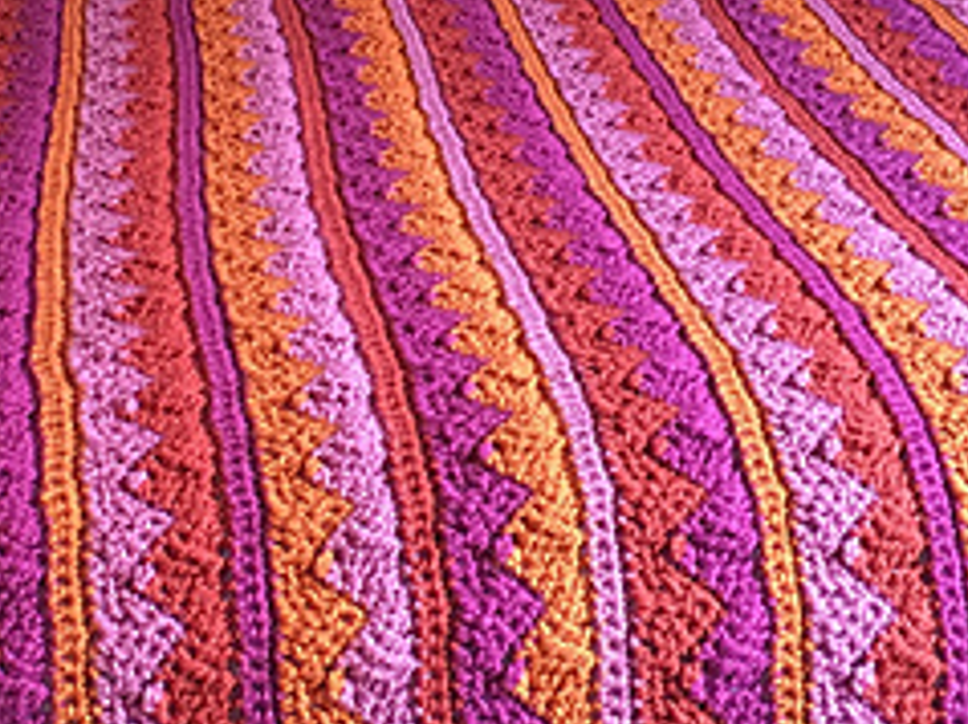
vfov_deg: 18.8
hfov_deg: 24.8
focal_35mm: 78
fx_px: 2179
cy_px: 244
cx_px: 268
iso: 125
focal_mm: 4.15
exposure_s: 1/10
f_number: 2.2
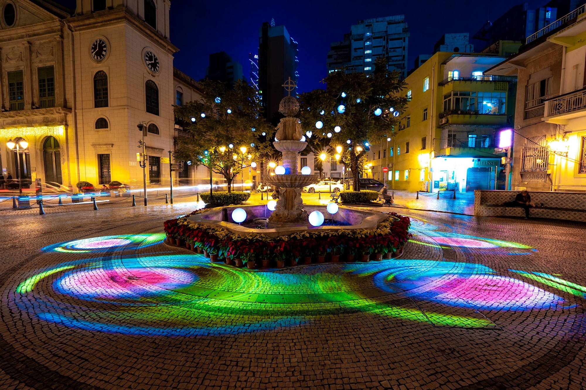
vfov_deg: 81.2
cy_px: 195
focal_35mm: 14
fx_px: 228
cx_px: 293
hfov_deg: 104.3
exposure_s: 13
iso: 100
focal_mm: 14
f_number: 11
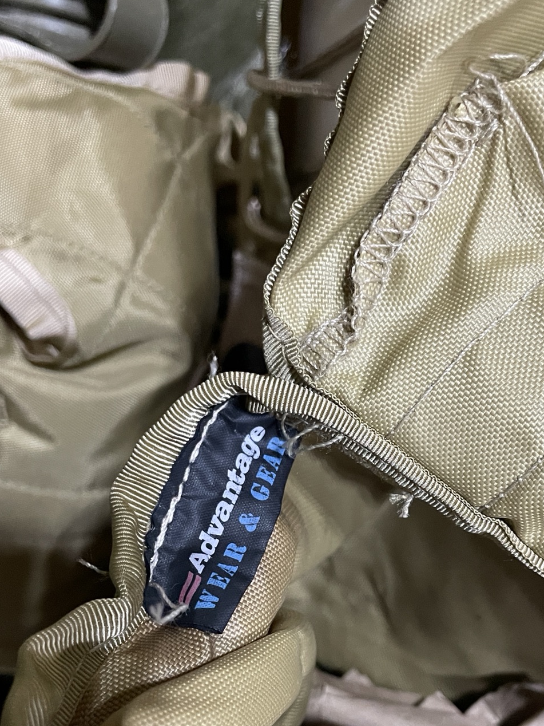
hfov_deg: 35.1
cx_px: 305
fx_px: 859
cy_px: 493
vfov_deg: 45.0
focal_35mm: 41
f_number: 1.6
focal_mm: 4.2
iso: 500
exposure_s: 1/55
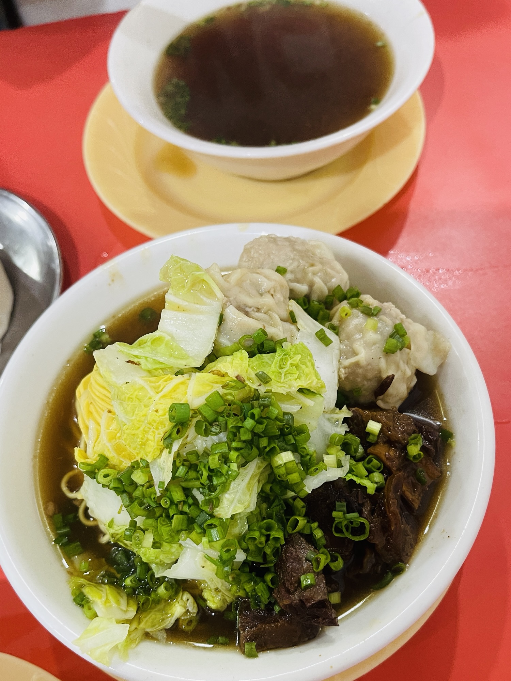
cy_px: 340
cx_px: 256
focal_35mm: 25
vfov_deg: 69.4
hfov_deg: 54.9
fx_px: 492
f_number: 1.6
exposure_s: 1/60
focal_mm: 5.1
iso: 200
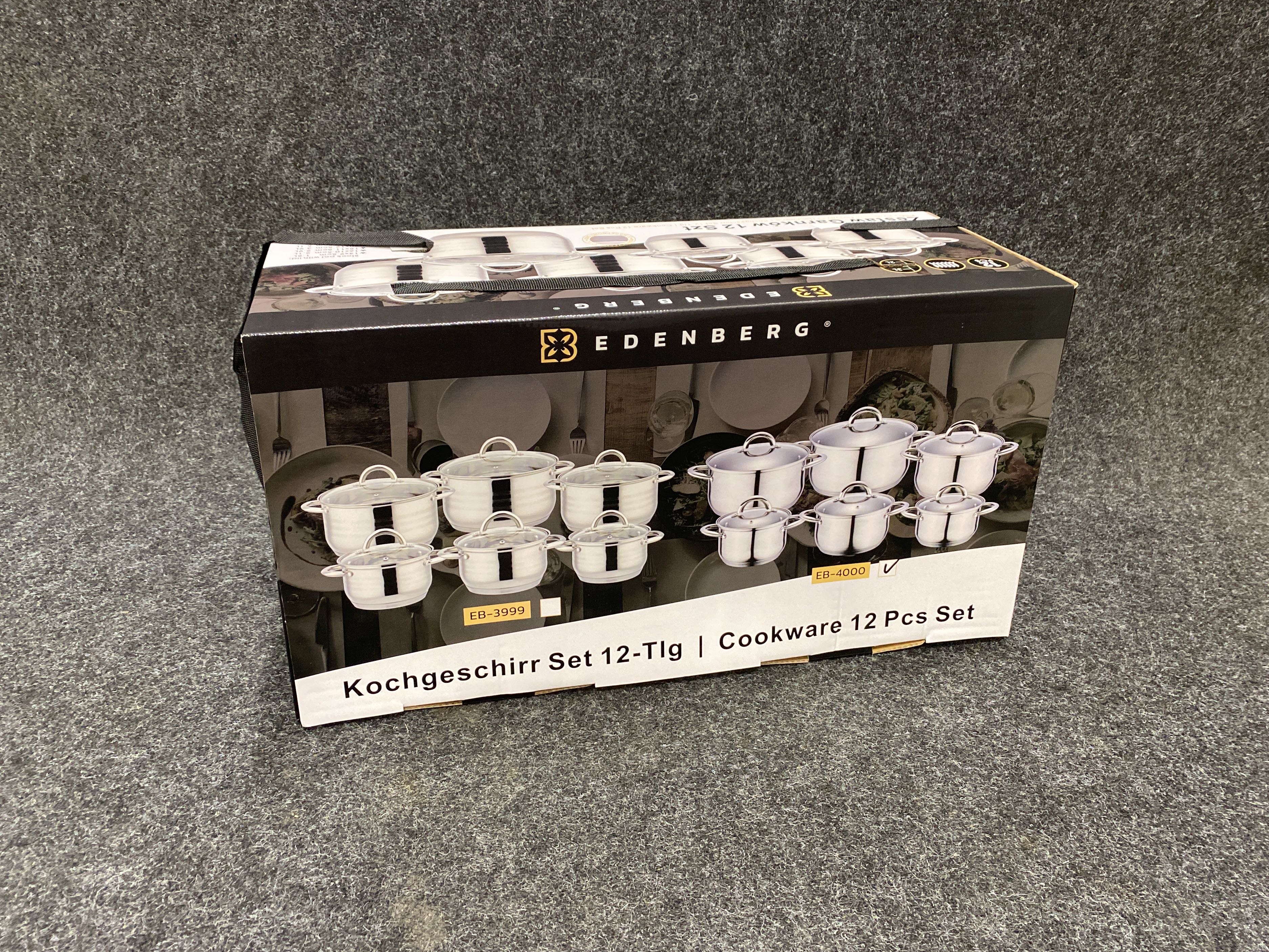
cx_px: 645
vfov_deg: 49.7
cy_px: 454
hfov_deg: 63.4
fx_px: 1026
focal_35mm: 28
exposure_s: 1/50
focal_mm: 4.25
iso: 250
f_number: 1.8
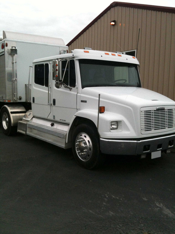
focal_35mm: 35
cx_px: 88
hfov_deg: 40.7
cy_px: 117
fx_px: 236
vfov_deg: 52.6
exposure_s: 1/403
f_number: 2.8
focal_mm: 3.85
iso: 64
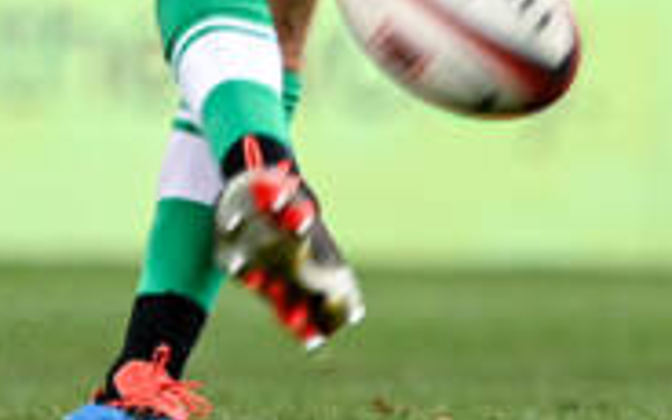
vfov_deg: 1.0
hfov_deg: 1.6
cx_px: 363
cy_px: -387
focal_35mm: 1275
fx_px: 23351
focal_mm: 300
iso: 2000
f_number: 3.5
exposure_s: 1/1000
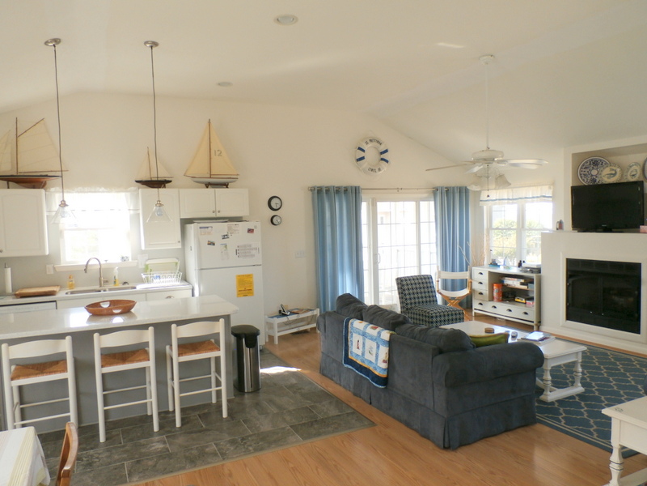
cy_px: 243
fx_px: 467
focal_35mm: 25
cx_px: 324
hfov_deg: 69.4
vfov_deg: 54.9
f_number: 3
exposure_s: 1/60
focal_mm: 4.5
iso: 100
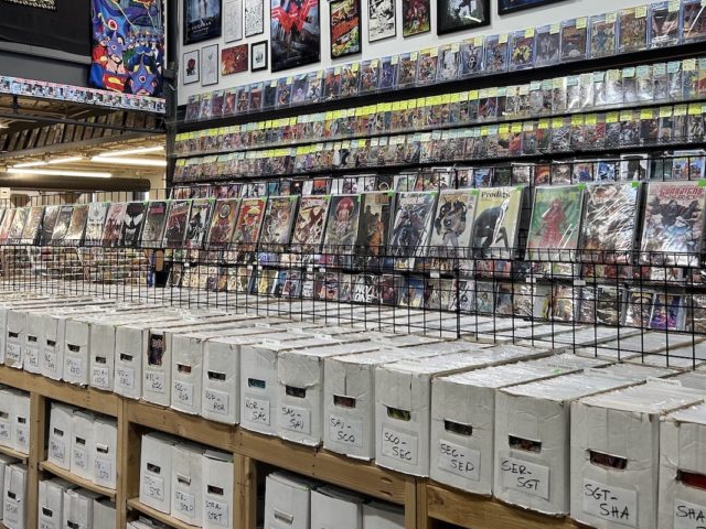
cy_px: 184
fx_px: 795
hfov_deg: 47.7
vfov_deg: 36.5
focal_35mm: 39
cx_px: 297
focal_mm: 5.7
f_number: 1.5
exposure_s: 1/120
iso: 50
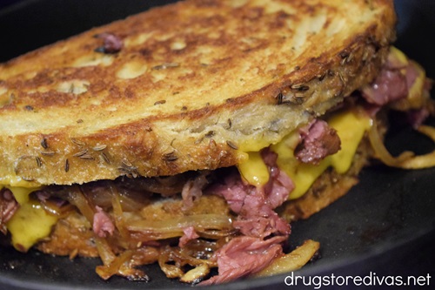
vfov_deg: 16.5
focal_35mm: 82
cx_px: 218
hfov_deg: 24.6
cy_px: 145
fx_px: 996
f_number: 5.6
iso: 6400
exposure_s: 1/40
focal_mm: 55
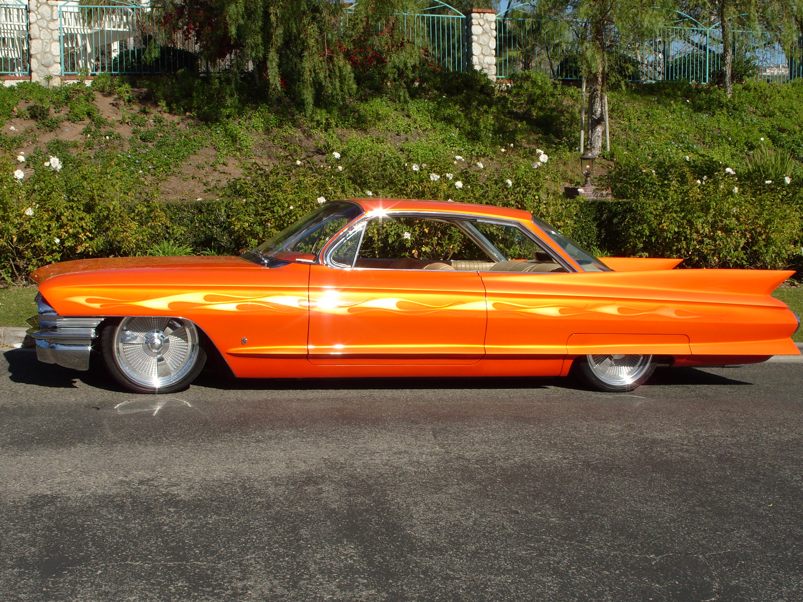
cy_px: 306
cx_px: 405
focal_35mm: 45
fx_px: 1044
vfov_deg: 32.2
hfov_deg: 42.1
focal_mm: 9.9
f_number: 7.2
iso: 80
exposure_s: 1/500
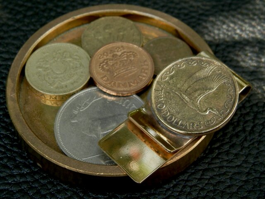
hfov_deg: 23.8
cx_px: 132
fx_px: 628
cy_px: 100
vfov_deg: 18.0
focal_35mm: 82
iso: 200
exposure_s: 1/125
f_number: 4.2
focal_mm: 14.6
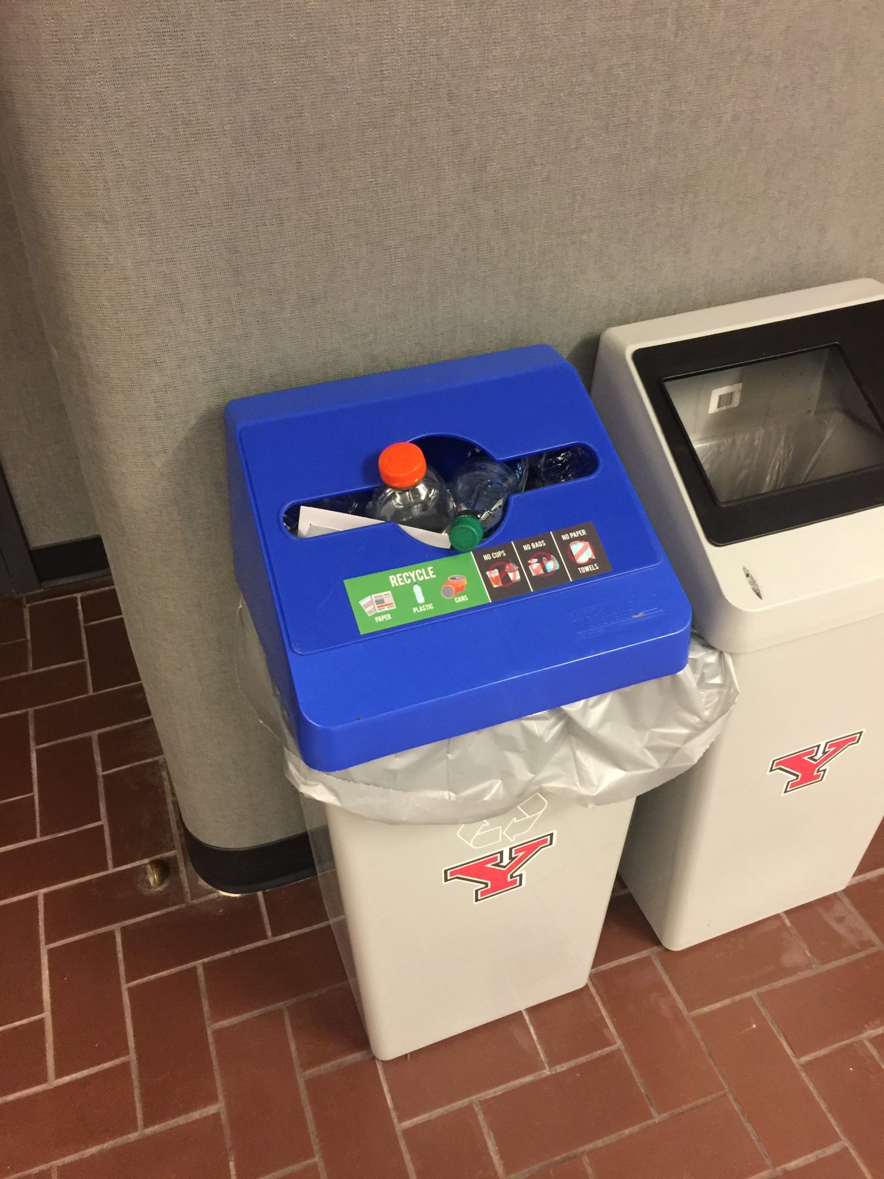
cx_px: 442
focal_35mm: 29
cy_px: 590
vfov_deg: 61.7
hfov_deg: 48.2
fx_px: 987
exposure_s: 1/10
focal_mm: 4.15
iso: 100
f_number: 2.2
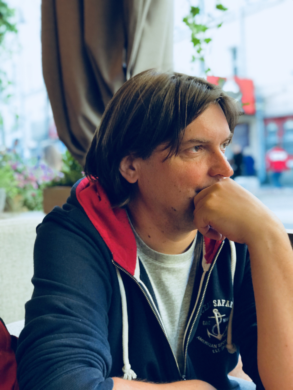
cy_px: 195
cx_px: 146
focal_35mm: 57
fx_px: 643
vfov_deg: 33.8
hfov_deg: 25.7
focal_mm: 6.6
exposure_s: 1/50
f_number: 2.8
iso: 64
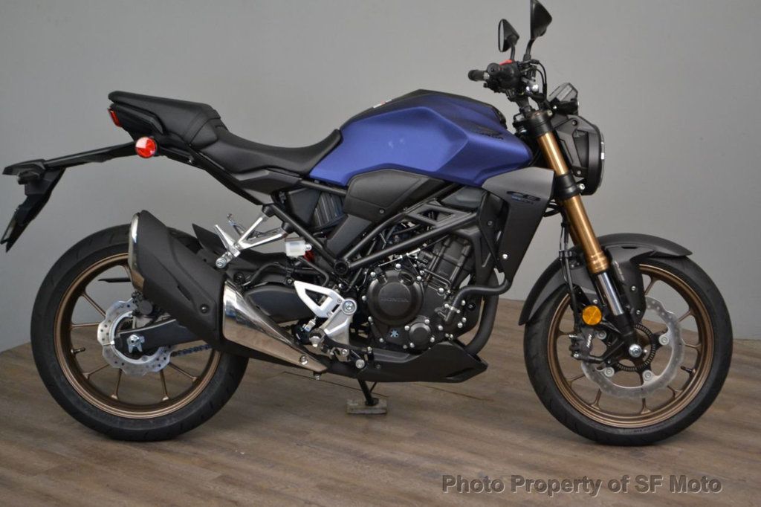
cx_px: 380
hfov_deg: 30.5
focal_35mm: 66
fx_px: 1395
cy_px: 254
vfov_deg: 20.6
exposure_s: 1/125
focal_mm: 44
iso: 1600
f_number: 5.6
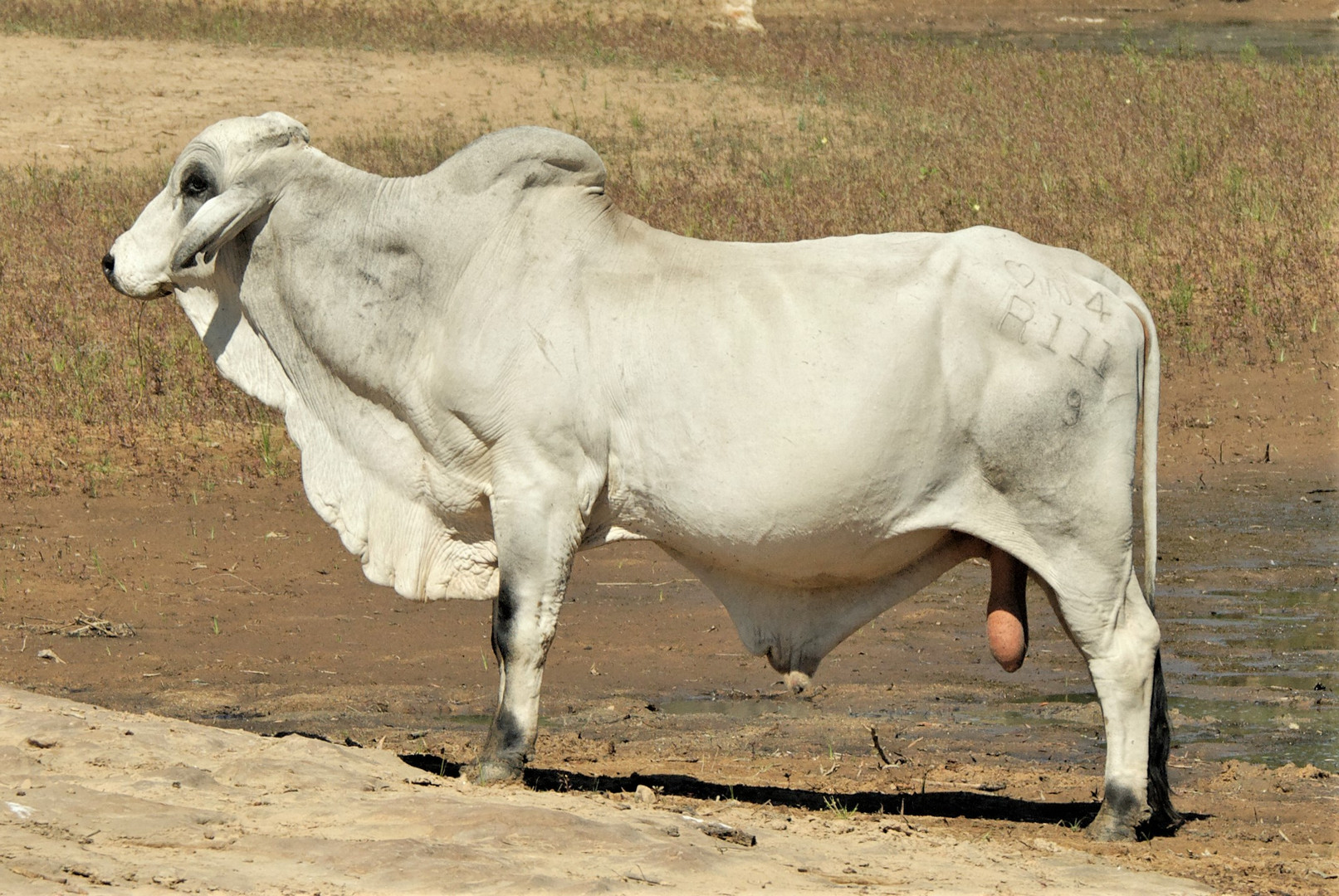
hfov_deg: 9.8
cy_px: 448
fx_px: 7821
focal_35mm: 210
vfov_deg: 6.6
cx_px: 670
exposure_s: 1/320
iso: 400
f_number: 9
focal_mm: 140
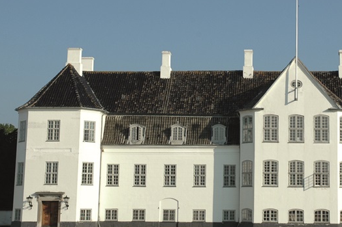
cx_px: 266
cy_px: 73
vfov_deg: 17.0
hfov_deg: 25.1
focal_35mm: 80
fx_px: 758
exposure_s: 1/400
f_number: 9
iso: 200
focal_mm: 31
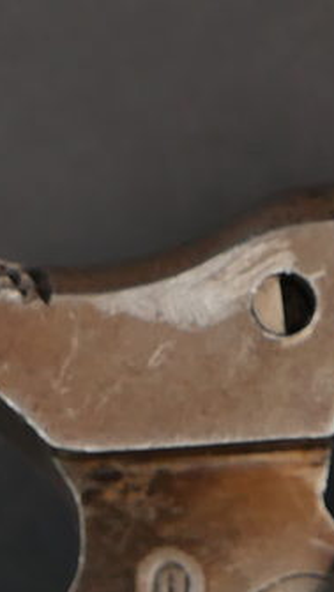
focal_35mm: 325
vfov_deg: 6.3
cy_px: 1497
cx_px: 74
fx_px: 5105
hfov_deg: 3.7
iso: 200
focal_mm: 25
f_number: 3.2
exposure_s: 1/80
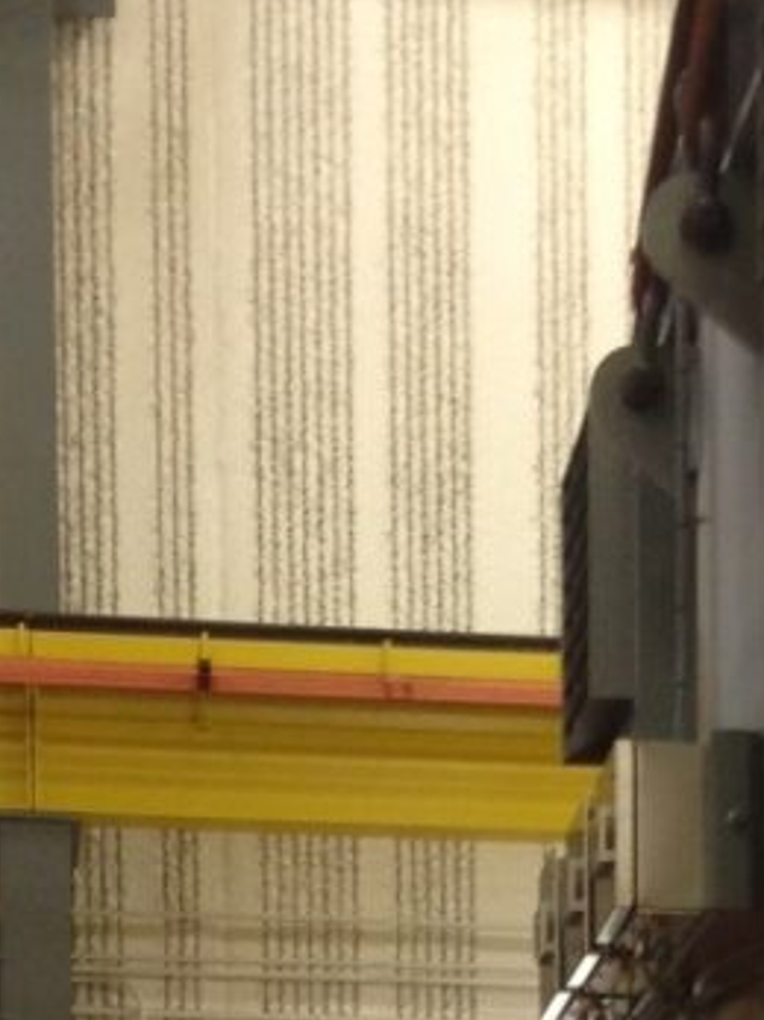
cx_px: 729
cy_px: 1946
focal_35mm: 146
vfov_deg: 12.2
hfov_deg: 10.1
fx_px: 4299
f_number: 2.4
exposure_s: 1/20
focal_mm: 4.12
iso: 64
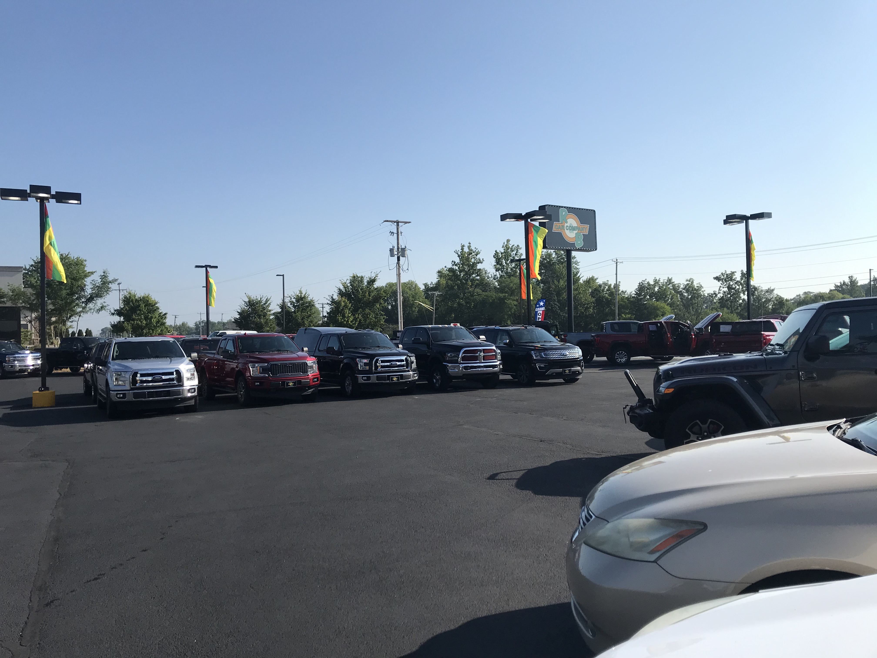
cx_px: 438
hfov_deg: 63.4
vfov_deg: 49.7
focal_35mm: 28
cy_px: 329
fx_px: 709
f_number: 1.8
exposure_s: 1/3096
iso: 20
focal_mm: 3.99
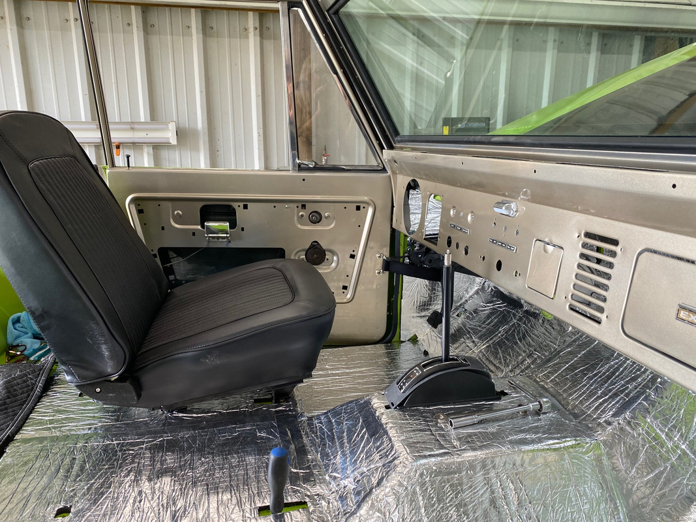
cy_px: 261
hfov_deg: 67.3
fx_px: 523
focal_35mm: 26
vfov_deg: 53.1
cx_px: 348
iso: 64
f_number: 1.8
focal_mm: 4.25
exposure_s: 1/60
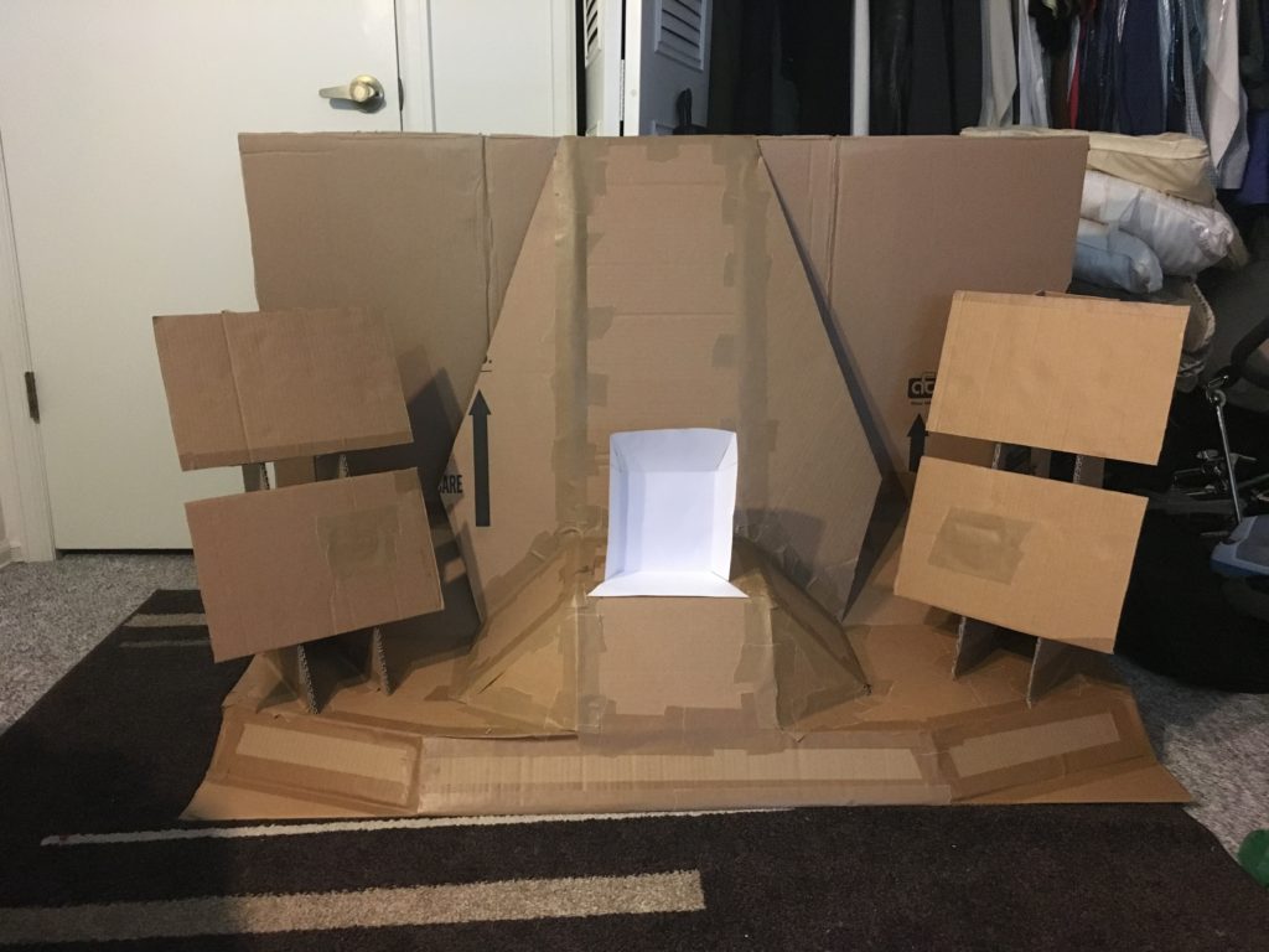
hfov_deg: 61.7
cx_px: 634
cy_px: 476
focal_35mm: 29
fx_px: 1063
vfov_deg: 48.2
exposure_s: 1/15
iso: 250
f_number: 2.2
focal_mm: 4.15
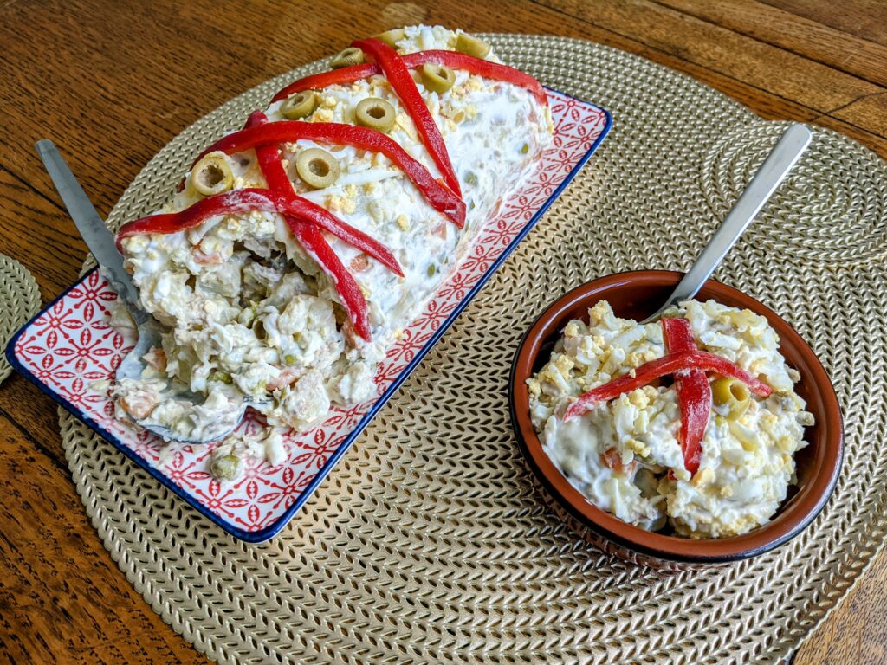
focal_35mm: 27
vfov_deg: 51.4
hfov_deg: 65.3
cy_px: 332
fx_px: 692
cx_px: 444
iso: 56
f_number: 1.73
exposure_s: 1/250
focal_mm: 4.38
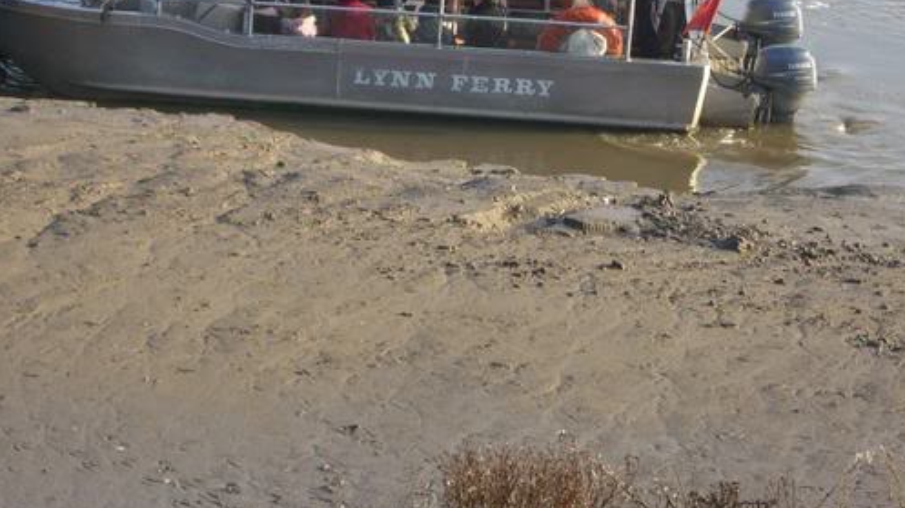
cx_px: 390
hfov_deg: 13.4
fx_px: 3838
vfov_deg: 7.6
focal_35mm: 160
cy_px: 122
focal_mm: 18.6
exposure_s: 1/250
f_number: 5.2
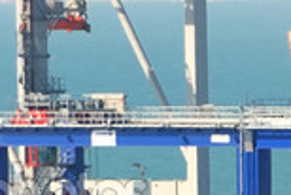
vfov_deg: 1.0
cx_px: 651
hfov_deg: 1.5
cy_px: 196
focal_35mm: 1349
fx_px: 10917
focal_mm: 135
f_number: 6.3
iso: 100
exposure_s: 1/250
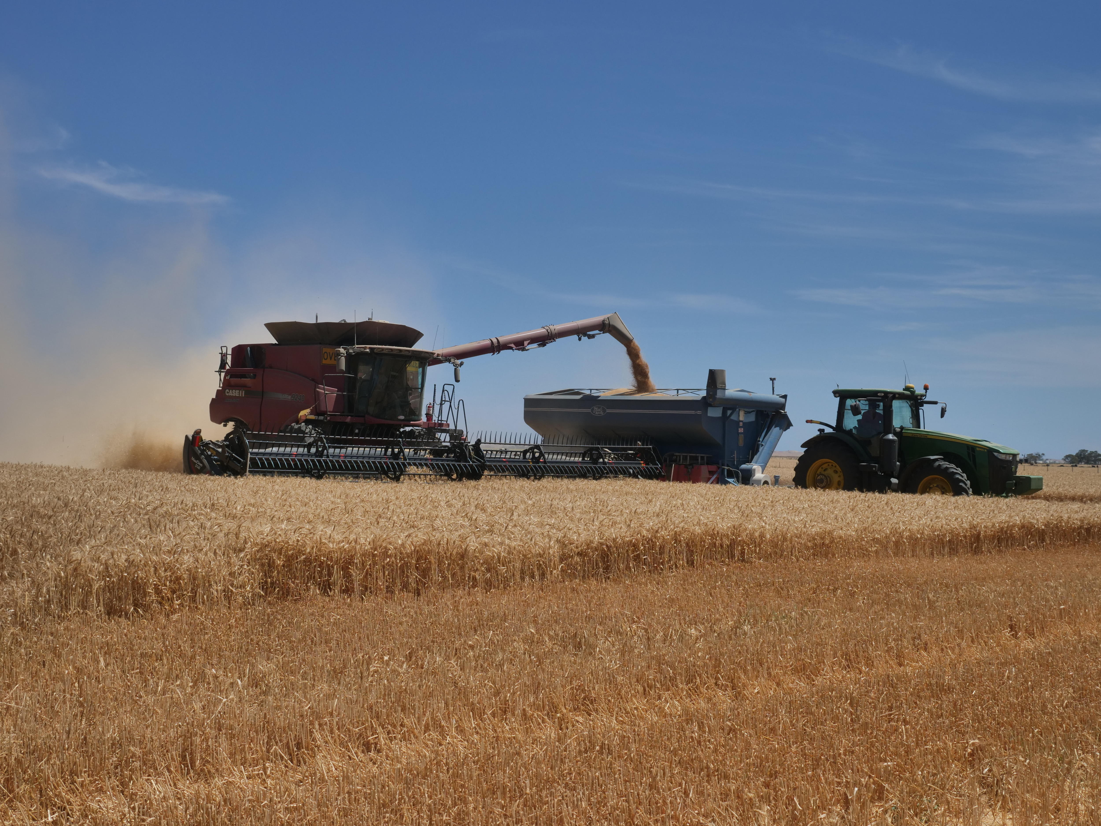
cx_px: 550
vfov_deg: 32.9
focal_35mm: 44
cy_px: 413
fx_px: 1399
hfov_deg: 42.9
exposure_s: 1/320
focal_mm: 22
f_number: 5.6
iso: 200
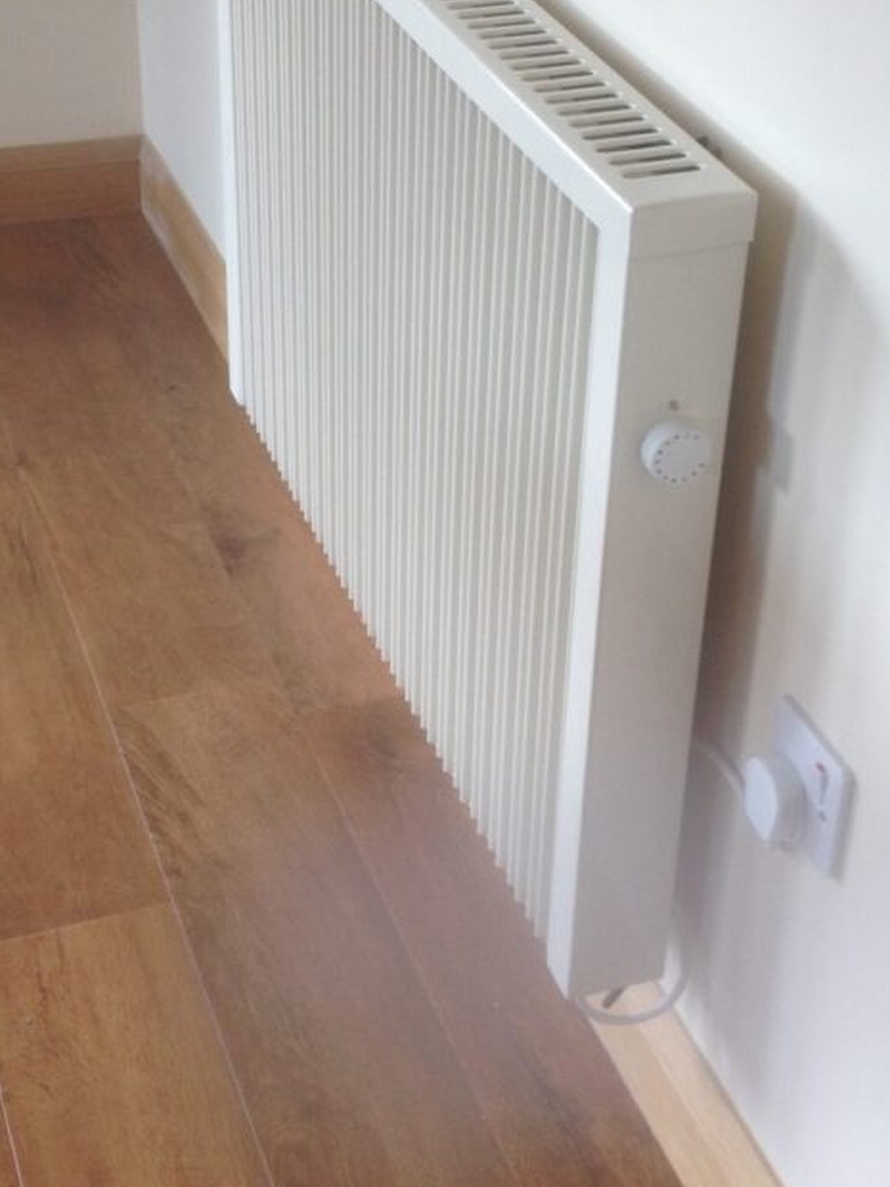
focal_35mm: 65
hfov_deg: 22.6
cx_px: 425
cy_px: 509
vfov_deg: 29.8
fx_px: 2228
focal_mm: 4.28
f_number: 2.4
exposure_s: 1/60
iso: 50
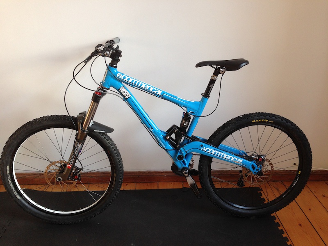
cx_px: 164
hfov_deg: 55.4
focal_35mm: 33
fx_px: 313
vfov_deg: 42.9
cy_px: 123
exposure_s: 1/20
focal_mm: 4.12
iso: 64
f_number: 2.4
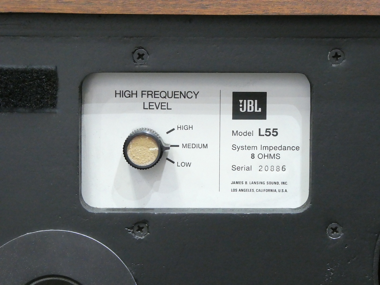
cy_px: 142
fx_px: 1570
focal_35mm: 143
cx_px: 190
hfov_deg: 13.8
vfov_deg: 10.4
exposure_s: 1/13
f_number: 6.3
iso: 1600
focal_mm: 25.6
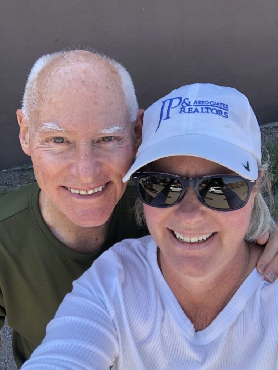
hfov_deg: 44.2
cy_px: 185
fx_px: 342
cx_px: 139
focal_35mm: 32
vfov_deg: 56.8
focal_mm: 2.87
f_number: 2.2
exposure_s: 1/149
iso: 20
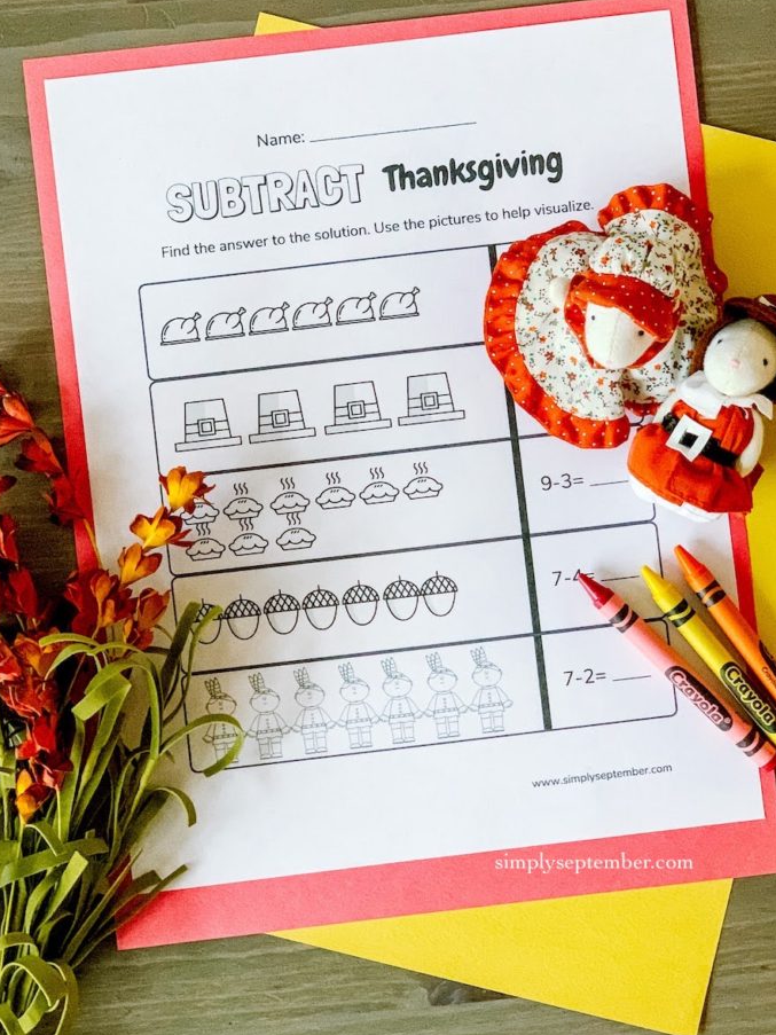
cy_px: 488
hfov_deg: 24.8
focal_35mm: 59
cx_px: 413
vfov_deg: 32.7
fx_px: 1764
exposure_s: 1/40
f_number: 2.4
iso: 400
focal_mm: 6
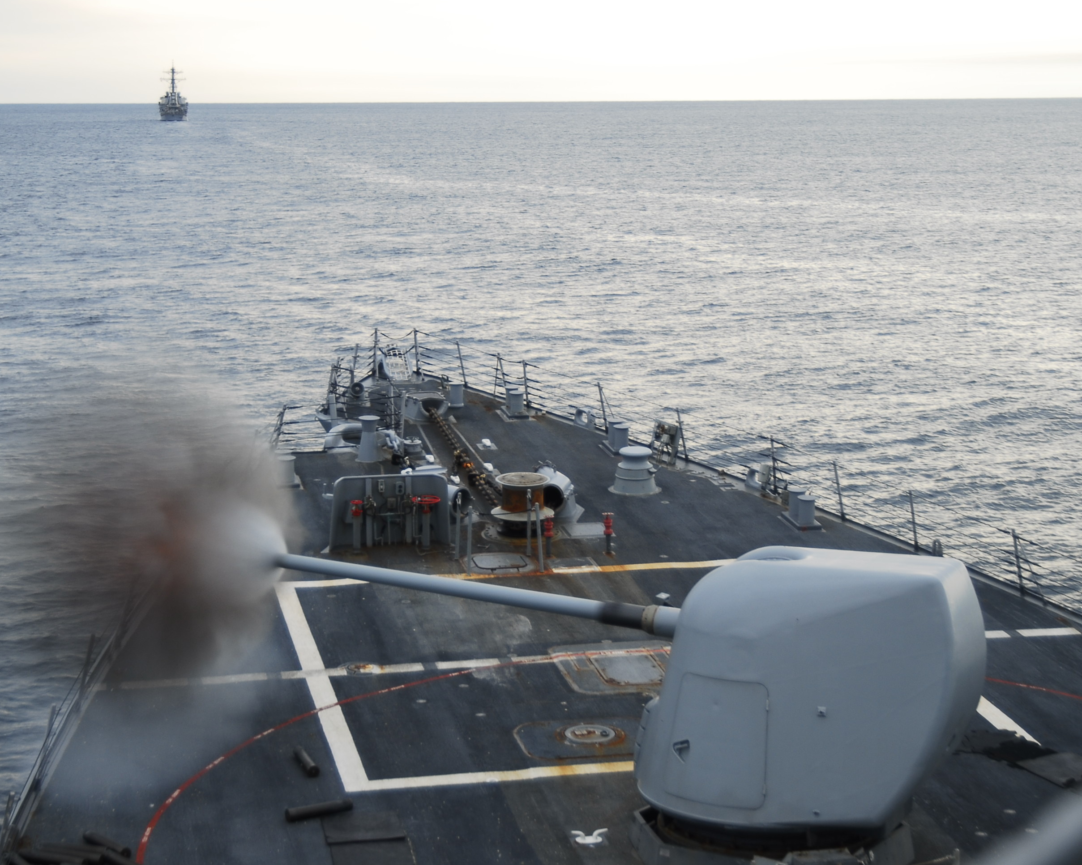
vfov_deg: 21.6
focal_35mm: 71
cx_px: 480
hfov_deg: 26.8
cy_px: 432
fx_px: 2273
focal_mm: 42
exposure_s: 1/60
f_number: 5
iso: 100
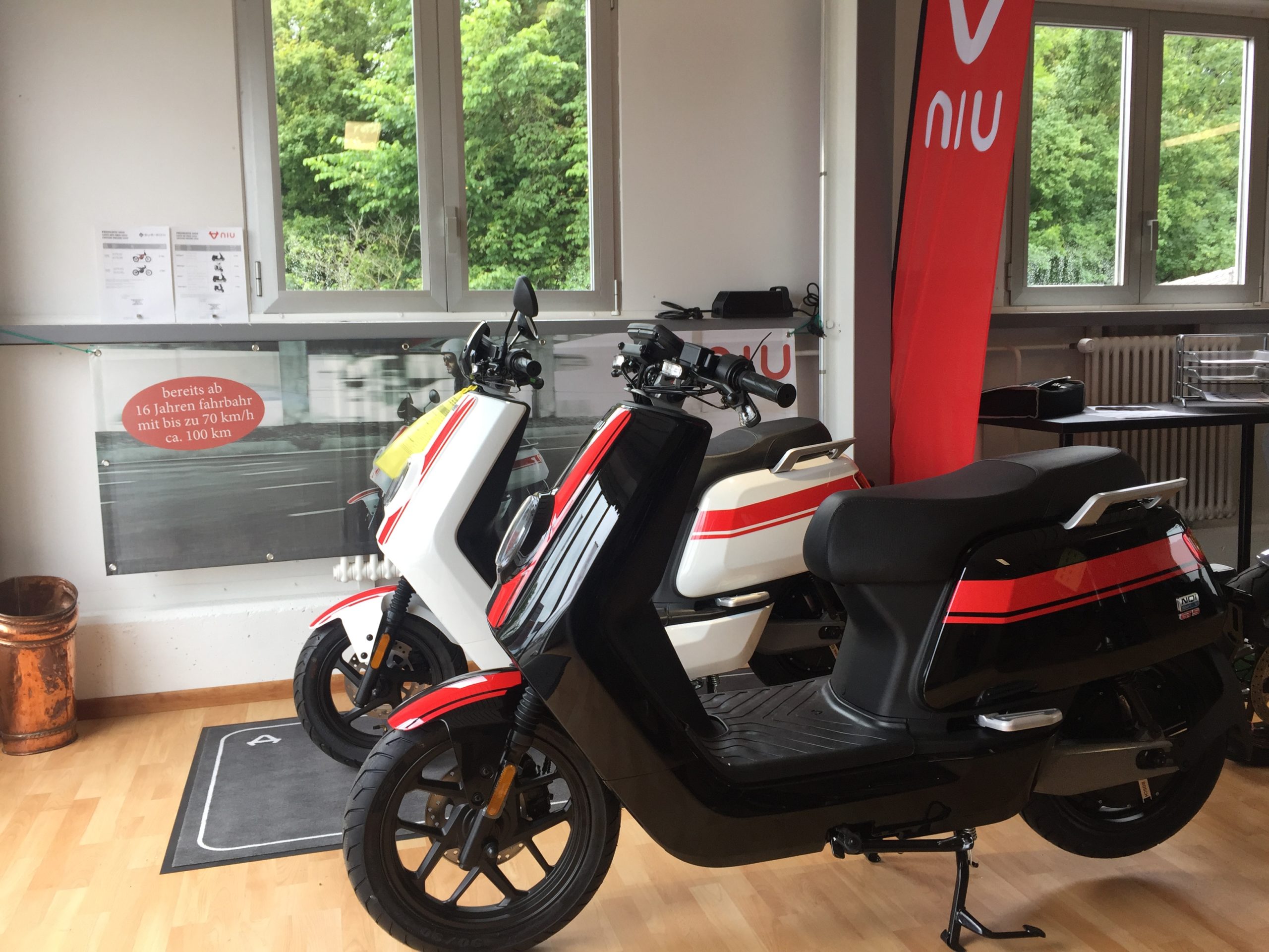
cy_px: 476
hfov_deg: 61.7
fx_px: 1063
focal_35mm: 29
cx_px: 634
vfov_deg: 48.2
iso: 40
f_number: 2.2
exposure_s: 1/100
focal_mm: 4.15
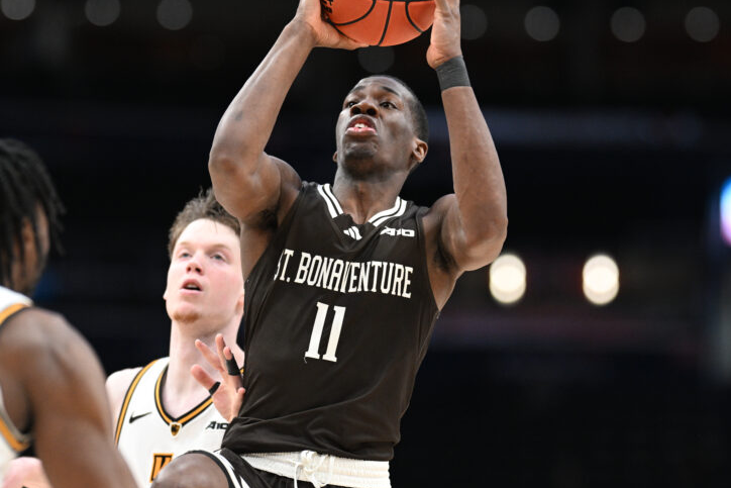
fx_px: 4163
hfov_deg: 10.0
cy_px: 247
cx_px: 313
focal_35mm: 205
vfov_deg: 6.7
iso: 2000
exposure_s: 1/2000
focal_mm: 135
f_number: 1.8
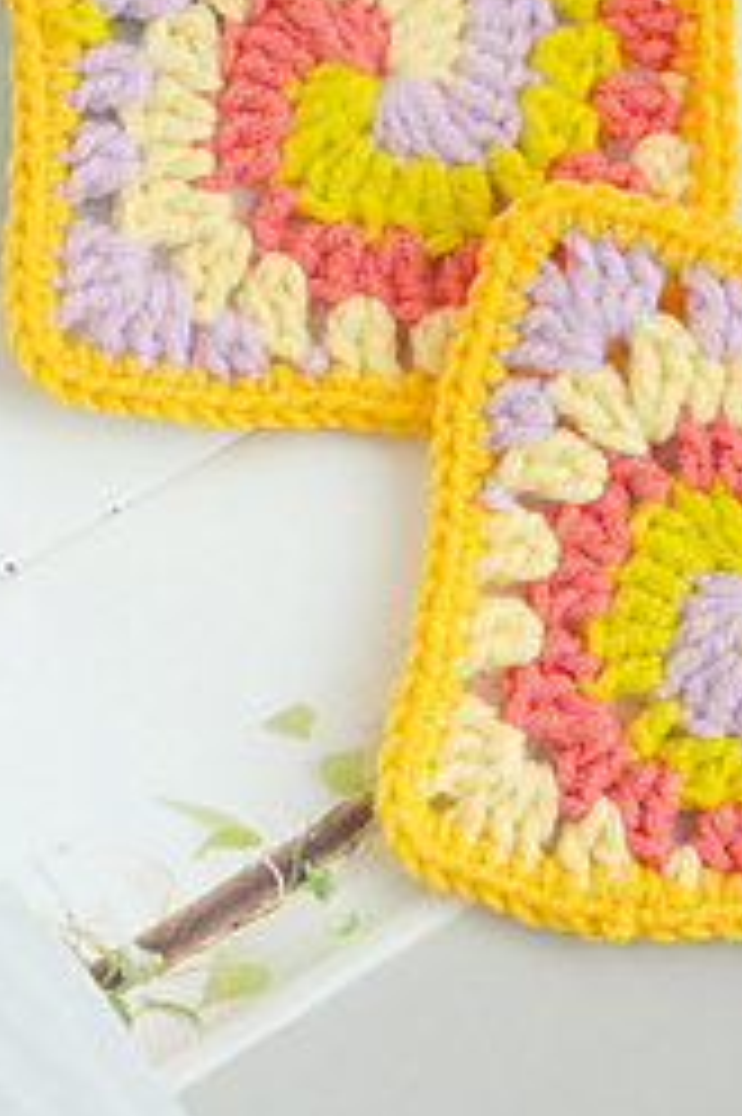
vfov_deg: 14.5
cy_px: 342
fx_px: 4365
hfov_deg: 9.7
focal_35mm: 141
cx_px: 555
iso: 3200
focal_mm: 70
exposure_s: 1/400
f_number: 6.3
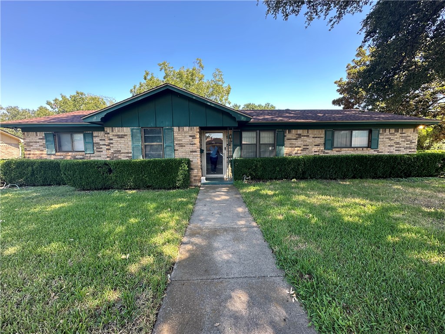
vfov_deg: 85.7
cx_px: 222
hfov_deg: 102.1
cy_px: 167
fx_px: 180
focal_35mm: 14
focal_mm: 2.22
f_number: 2.2
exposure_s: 1/127
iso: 40
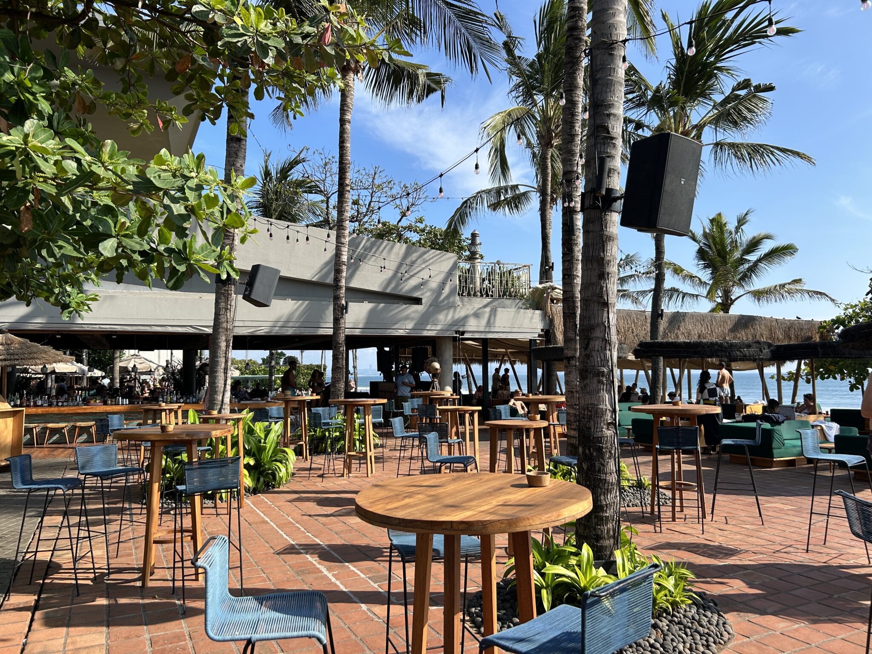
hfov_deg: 67.3
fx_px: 655
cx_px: 436
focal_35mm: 26
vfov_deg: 53.1
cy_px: 327
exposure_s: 1/2571
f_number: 1.5
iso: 50
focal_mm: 5.7
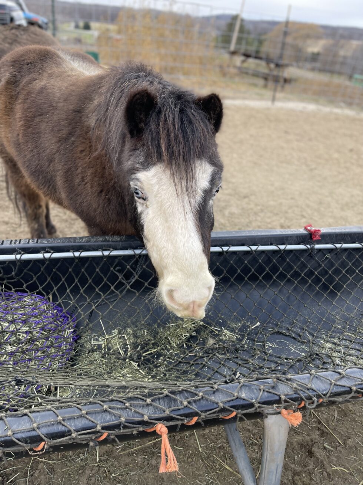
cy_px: 242
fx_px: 364
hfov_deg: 53.1
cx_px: 182
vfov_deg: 67.3
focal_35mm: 26
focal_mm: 5.1
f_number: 1.6
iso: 50
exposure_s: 1/454
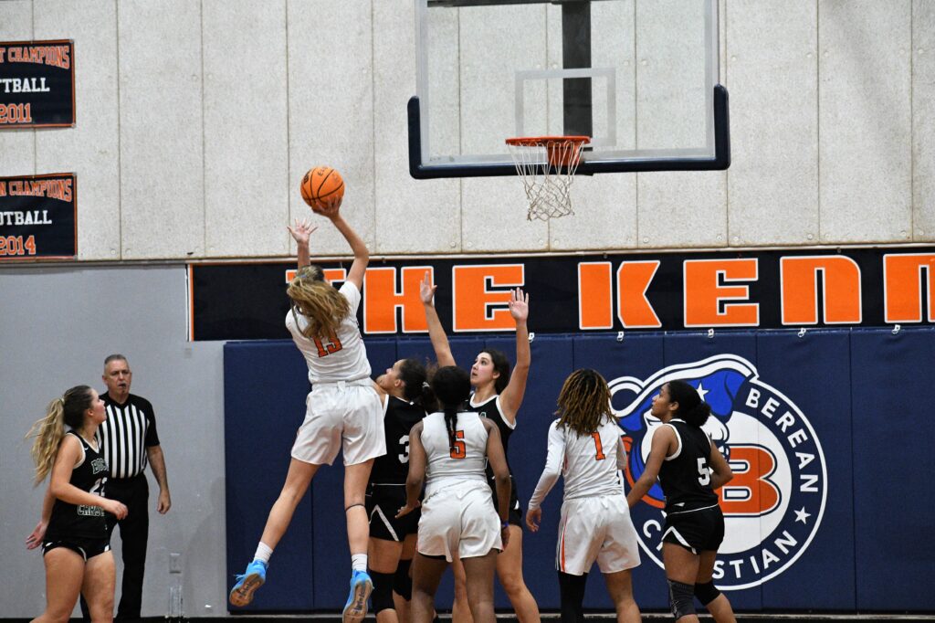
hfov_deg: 12.5
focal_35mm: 165
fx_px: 4284
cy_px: 312
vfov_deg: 8.3
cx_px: 468
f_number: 6.3
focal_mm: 110
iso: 5000
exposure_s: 1/400
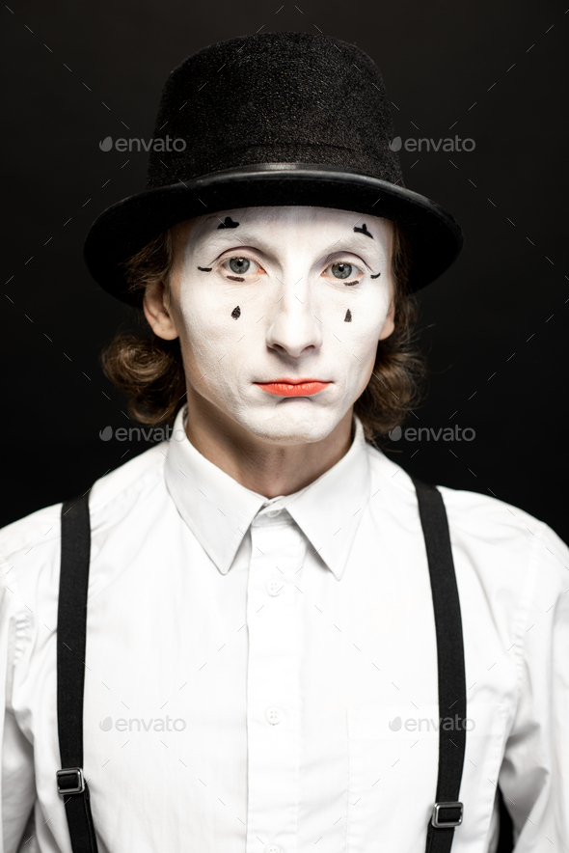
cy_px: 426
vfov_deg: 23.9
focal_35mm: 85
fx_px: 2013
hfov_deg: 16.1
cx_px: 284
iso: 125
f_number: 4
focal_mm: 85
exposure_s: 1/200
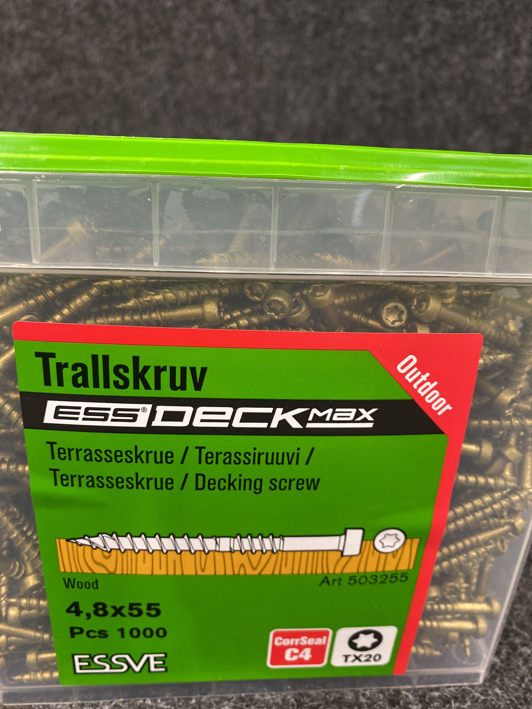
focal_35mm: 26
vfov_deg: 67.3
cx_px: 266
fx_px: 533
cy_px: 354
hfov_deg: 53.1
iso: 250
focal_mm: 4.25
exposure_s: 1/60
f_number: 1.8
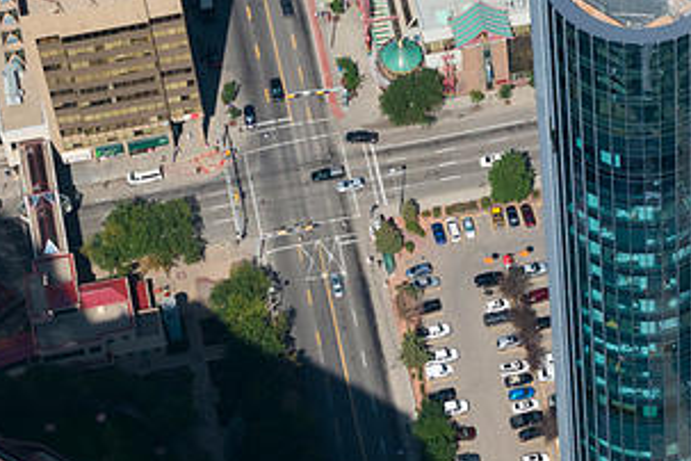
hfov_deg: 11.9
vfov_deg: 8.0
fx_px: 3282
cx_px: 625
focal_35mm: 171
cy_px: 418
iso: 800
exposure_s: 1/1000
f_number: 7.1
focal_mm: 45
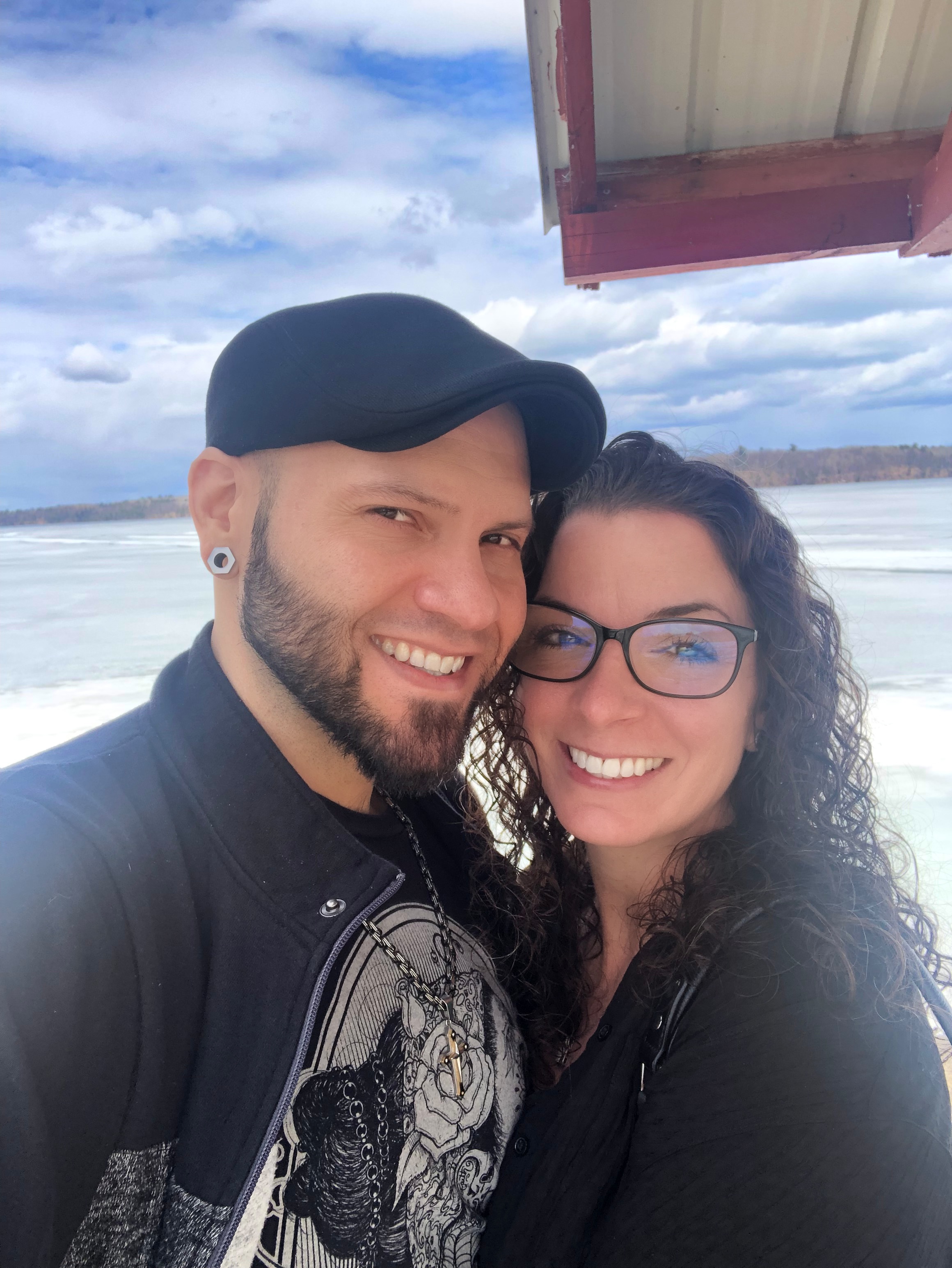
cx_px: 476
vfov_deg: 56.8
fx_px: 1172
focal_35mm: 32
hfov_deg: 44.2
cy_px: 634
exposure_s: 1/343
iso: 20
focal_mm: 2.87
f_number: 2.2
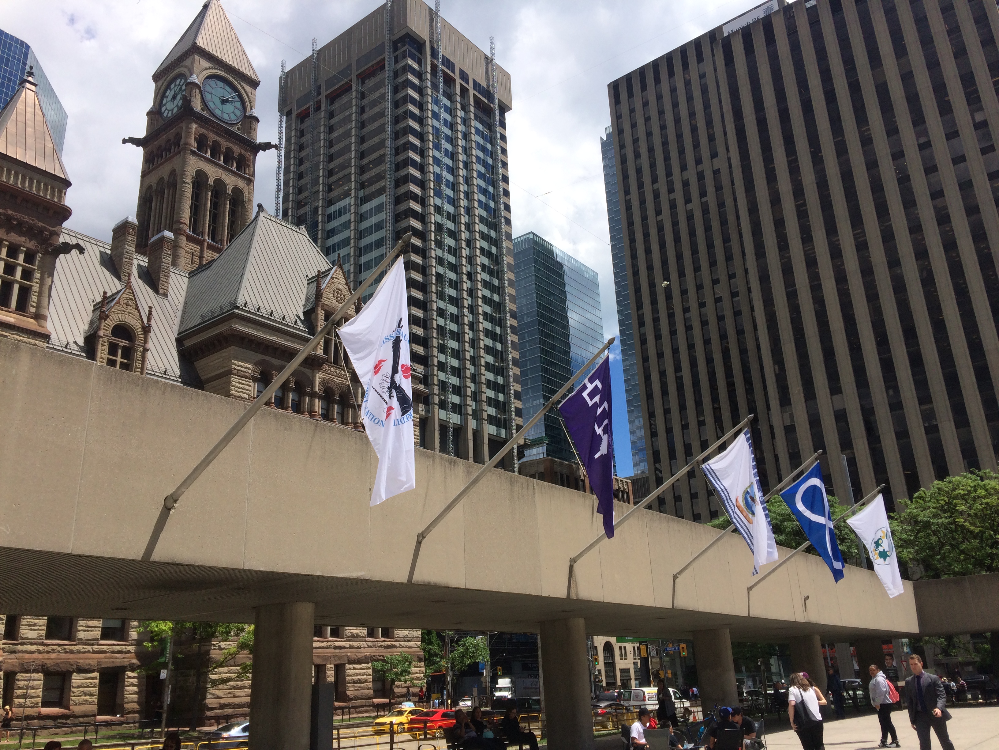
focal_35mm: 29
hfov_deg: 61.7
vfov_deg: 48.2
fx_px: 837
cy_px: 375
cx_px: 500
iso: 32
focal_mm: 4.15
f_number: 2.2
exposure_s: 1/2740
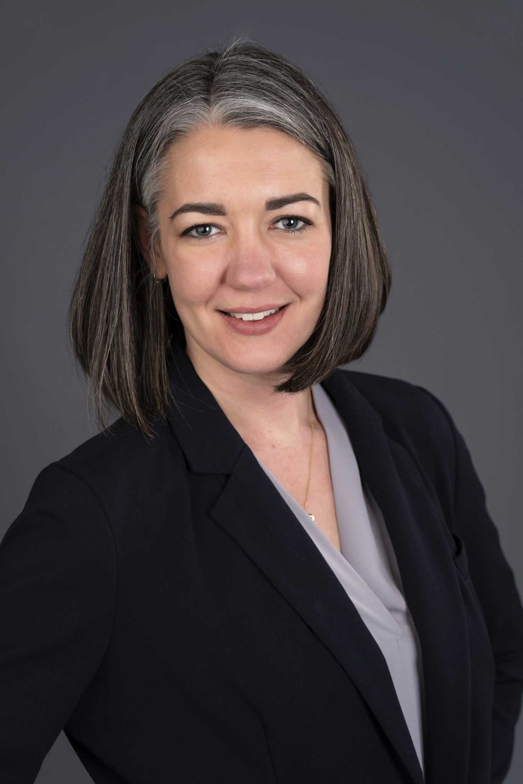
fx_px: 2528
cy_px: 392
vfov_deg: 17.6
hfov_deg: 11.8
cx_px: 262
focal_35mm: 116
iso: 160
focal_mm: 116
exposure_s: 1/125
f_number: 6.3
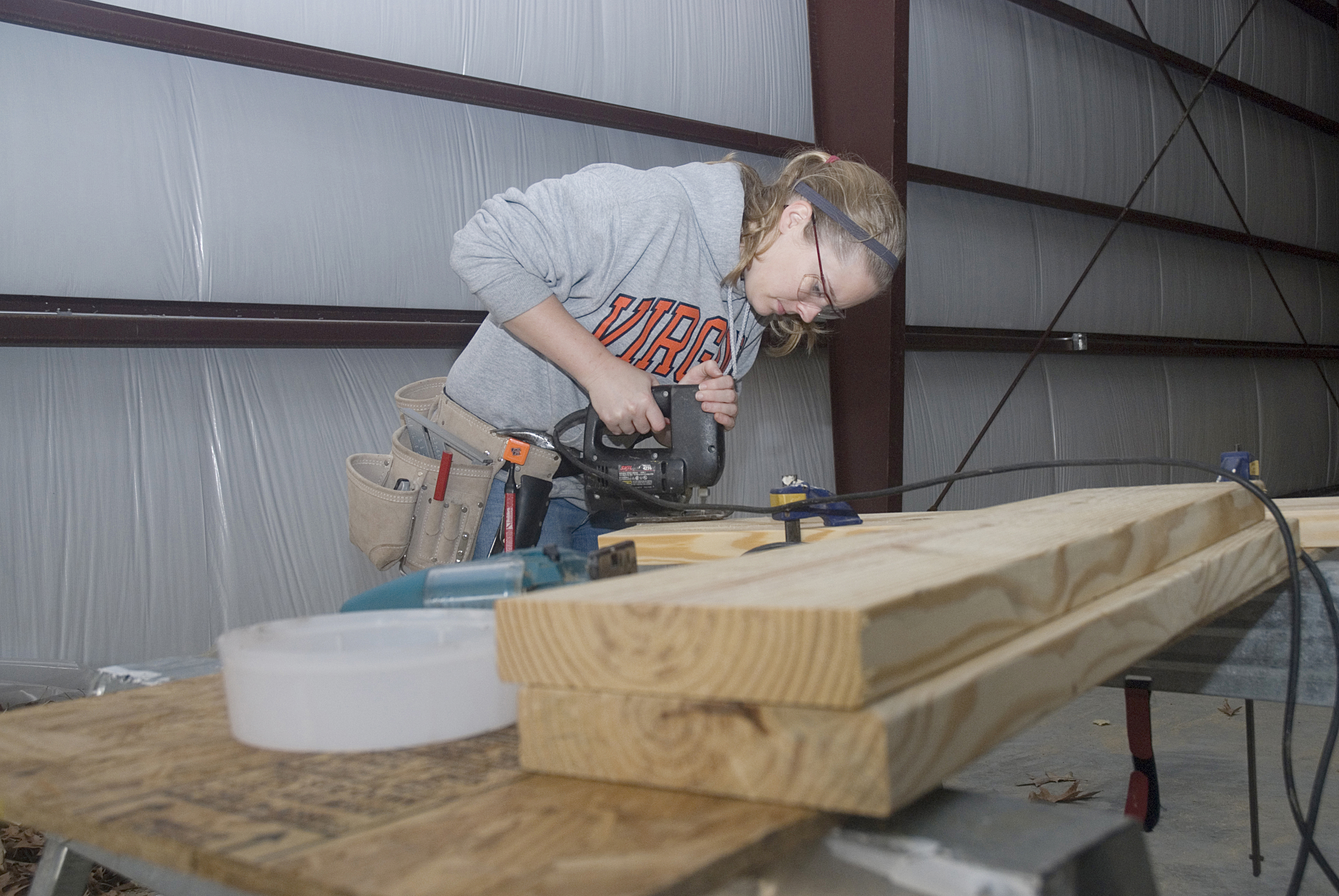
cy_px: 448
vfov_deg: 37.0
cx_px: 670
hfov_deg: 53.1
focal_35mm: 36
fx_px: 1341
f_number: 5.6
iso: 400
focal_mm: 24
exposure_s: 1/60
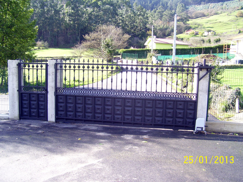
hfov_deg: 54.0
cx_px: 122
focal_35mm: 34
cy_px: 91
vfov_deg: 41.8
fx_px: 239
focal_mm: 5.6
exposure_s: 1/180
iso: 80
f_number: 2.7
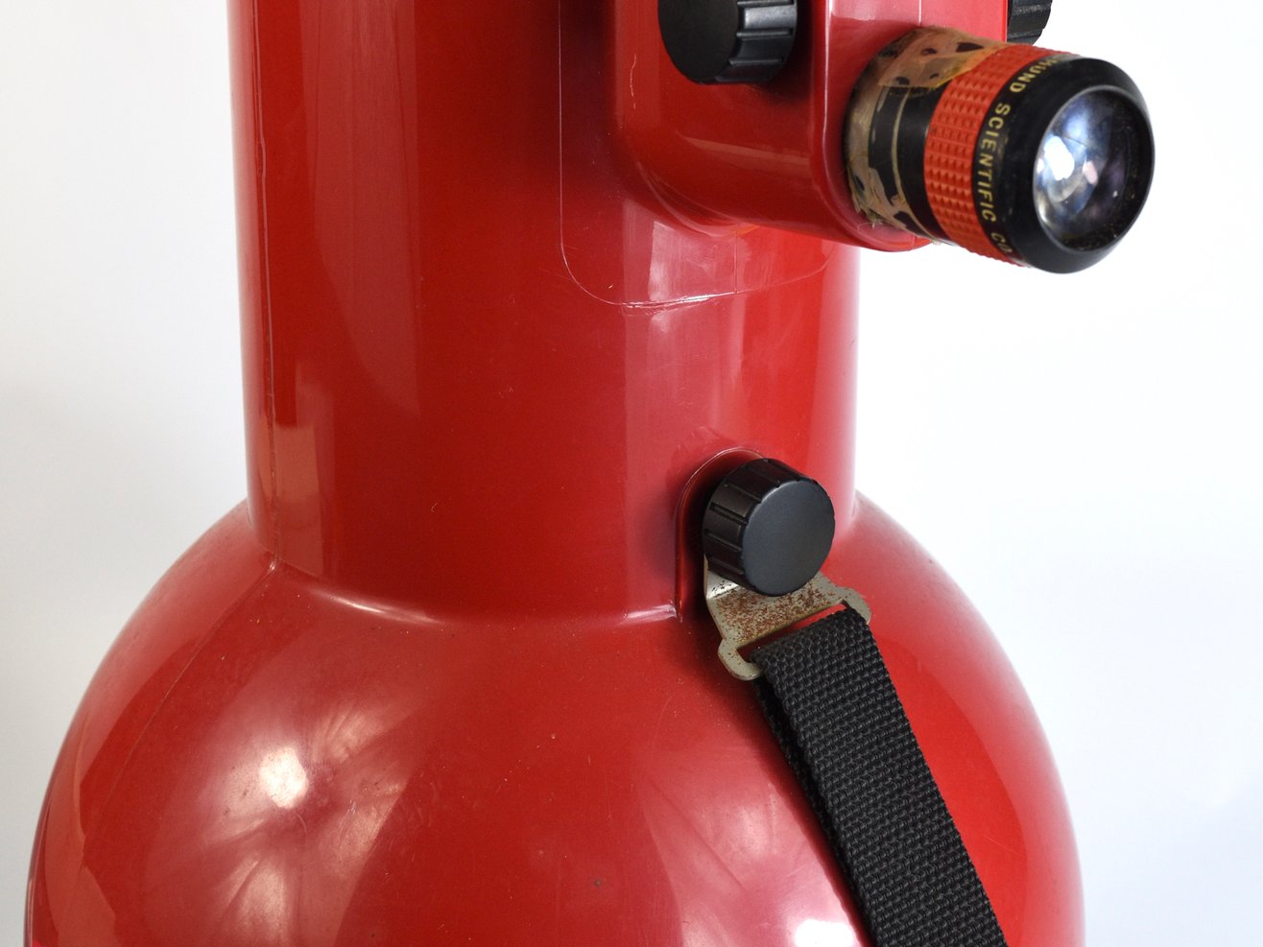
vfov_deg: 25.3
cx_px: 624
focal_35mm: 57
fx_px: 2080
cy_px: 223
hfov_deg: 33.8
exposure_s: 1/160
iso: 640
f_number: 8
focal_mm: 26
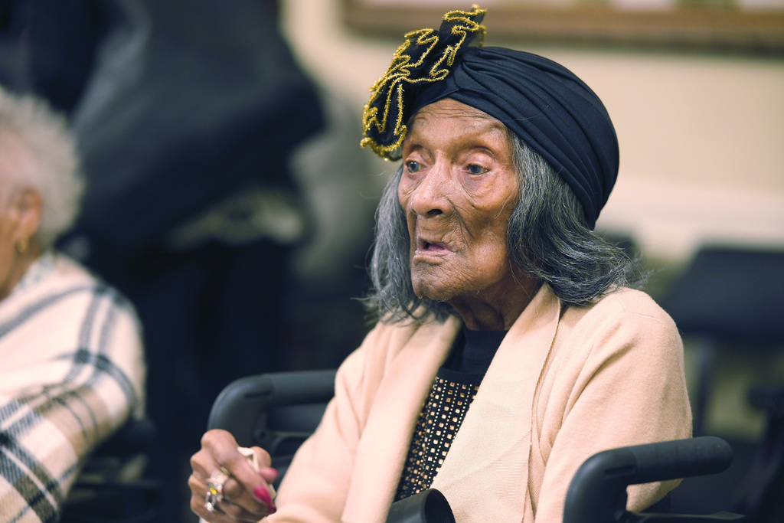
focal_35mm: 113
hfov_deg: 18.1
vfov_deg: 12.1
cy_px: 262
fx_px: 2461
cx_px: 392
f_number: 1.2
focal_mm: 75
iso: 800
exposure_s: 1/200
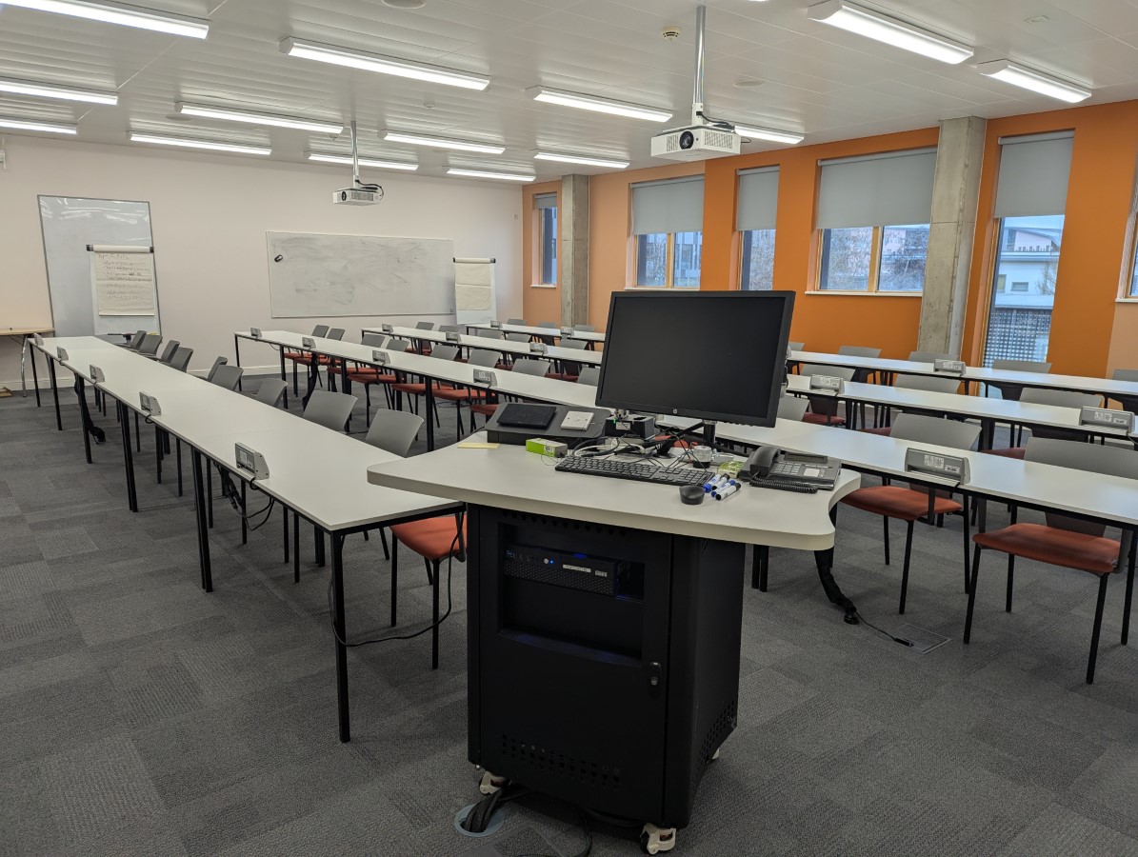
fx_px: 790
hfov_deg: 71.5
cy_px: 428
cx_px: 569
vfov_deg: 56.9
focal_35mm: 24
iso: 41
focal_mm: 6.81
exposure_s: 1/114
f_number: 1.85
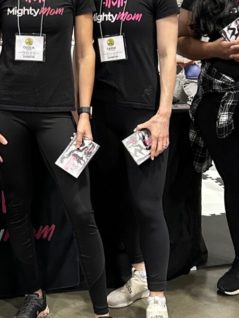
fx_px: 727
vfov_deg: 24.3
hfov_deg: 18.6
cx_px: 72
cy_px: 67
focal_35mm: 79
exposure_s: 1/40
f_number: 1.5
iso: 400
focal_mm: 5.7
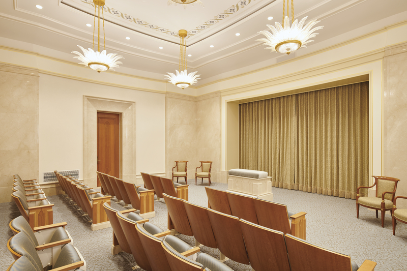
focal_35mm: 19
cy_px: 136
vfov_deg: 64.5
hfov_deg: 86.9
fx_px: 215
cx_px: 204
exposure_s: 1
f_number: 11
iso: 100
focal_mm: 19
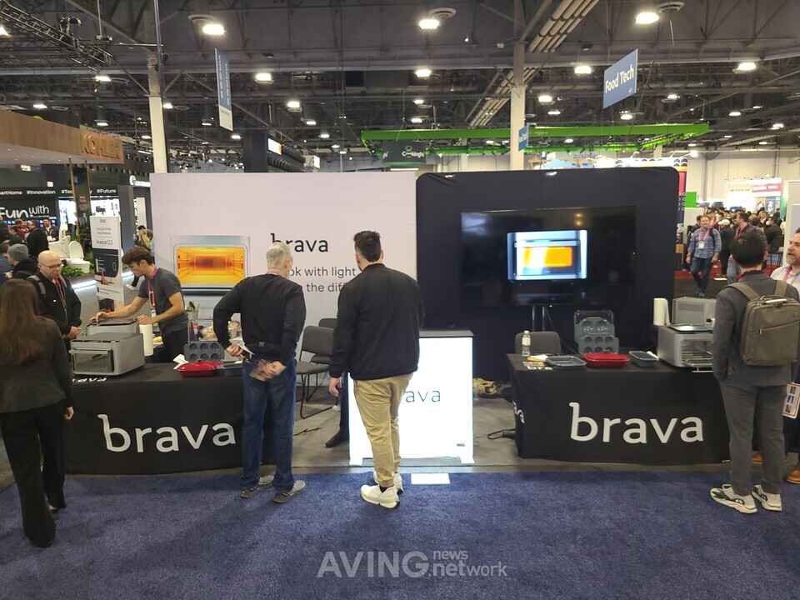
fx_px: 601
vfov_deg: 53.1
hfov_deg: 67.3
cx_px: 400
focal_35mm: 26
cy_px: 300
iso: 320
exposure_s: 1/40
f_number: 1.8
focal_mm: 5.4
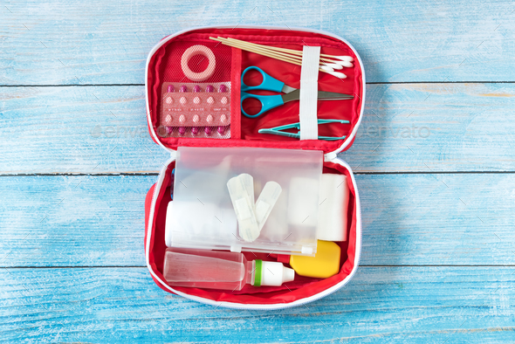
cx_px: 258
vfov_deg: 21.9
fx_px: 887
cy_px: 172
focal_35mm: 62
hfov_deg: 32.4
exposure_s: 1/15
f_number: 8
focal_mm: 62
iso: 200
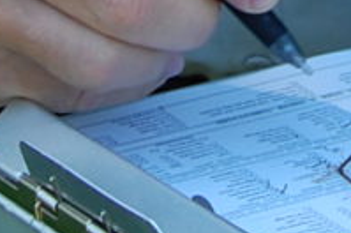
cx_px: 369
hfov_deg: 5.6
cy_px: -301
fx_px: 3602
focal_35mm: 370
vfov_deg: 3.7
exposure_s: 1/125
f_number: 5.6
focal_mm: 32
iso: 220
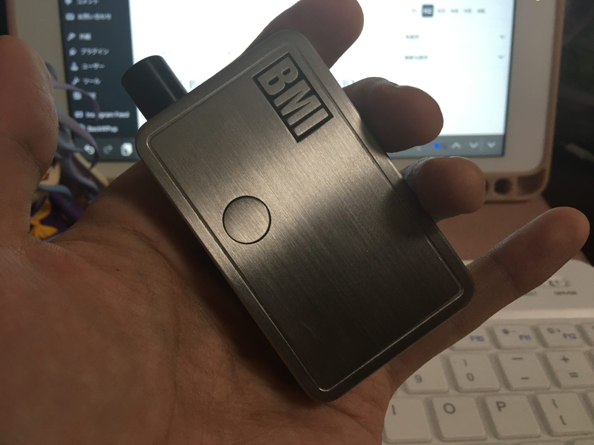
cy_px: 222
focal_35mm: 29
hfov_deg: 61.7
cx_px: 297
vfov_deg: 48.2
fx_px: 498
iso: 40
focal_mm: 4.15
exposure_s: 1/30
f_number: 2.2
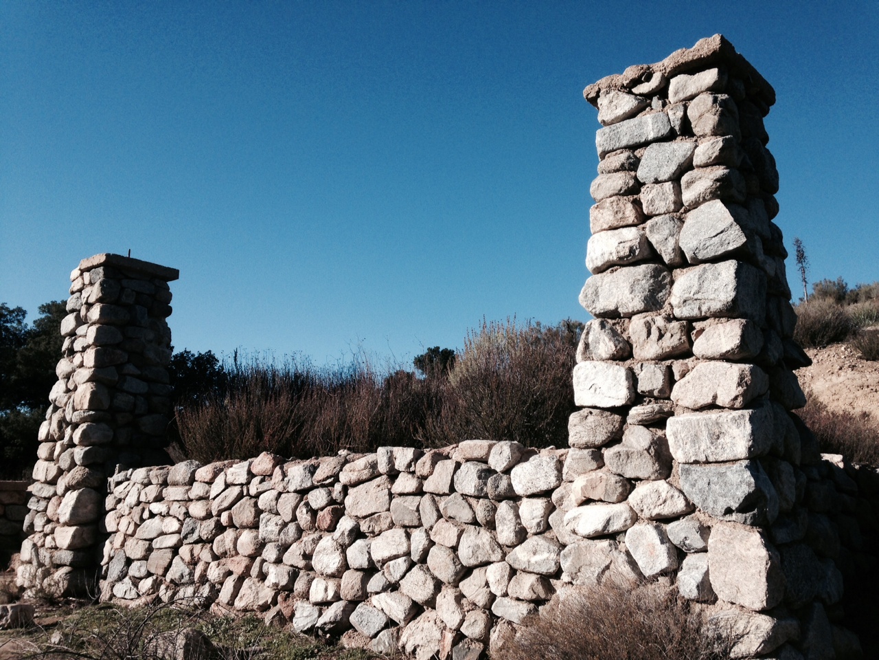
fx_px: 838
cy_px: 330
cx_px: 440
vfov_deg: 42.9
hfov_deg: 55.4
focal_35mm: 33
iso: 50
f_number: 2.4
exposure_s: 1/1595
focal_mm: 4.12
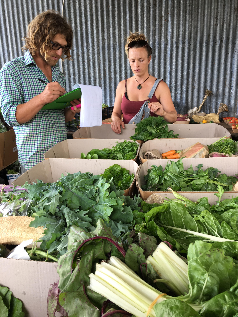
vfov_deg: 61.7
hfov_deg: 48.2
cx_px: 119
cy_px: 158
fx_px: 266
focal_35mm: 29
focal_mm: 4.15
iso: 25
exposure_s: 1/50
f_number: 2.2
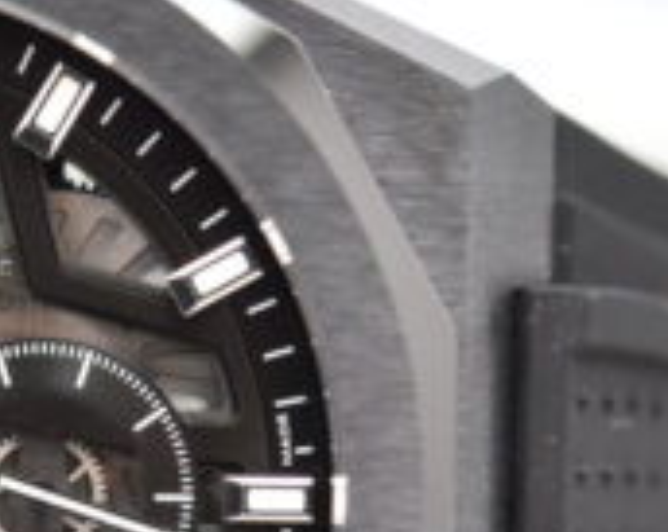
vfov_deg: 6.5
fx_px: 4658
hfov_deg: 8.1
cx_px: -163
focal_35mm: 236
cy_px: 462
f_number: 5
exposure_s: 1/125
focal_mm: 60
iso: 2000
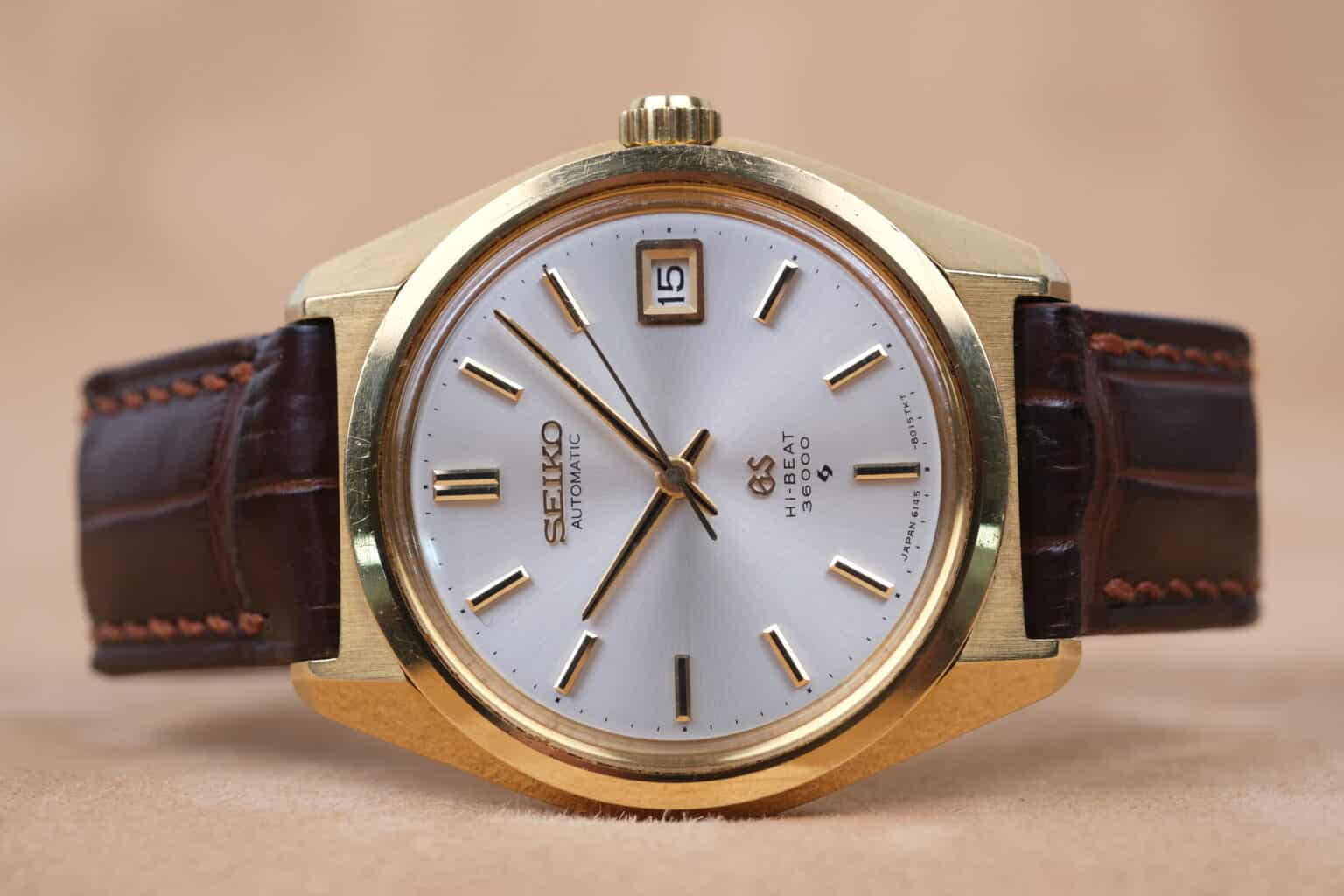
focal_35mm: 90
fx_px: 3360
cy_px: 448
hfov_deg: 22.6
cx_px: 672
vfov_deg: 15.2
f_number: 7.1
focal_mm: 60
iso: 500
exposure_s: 1/100
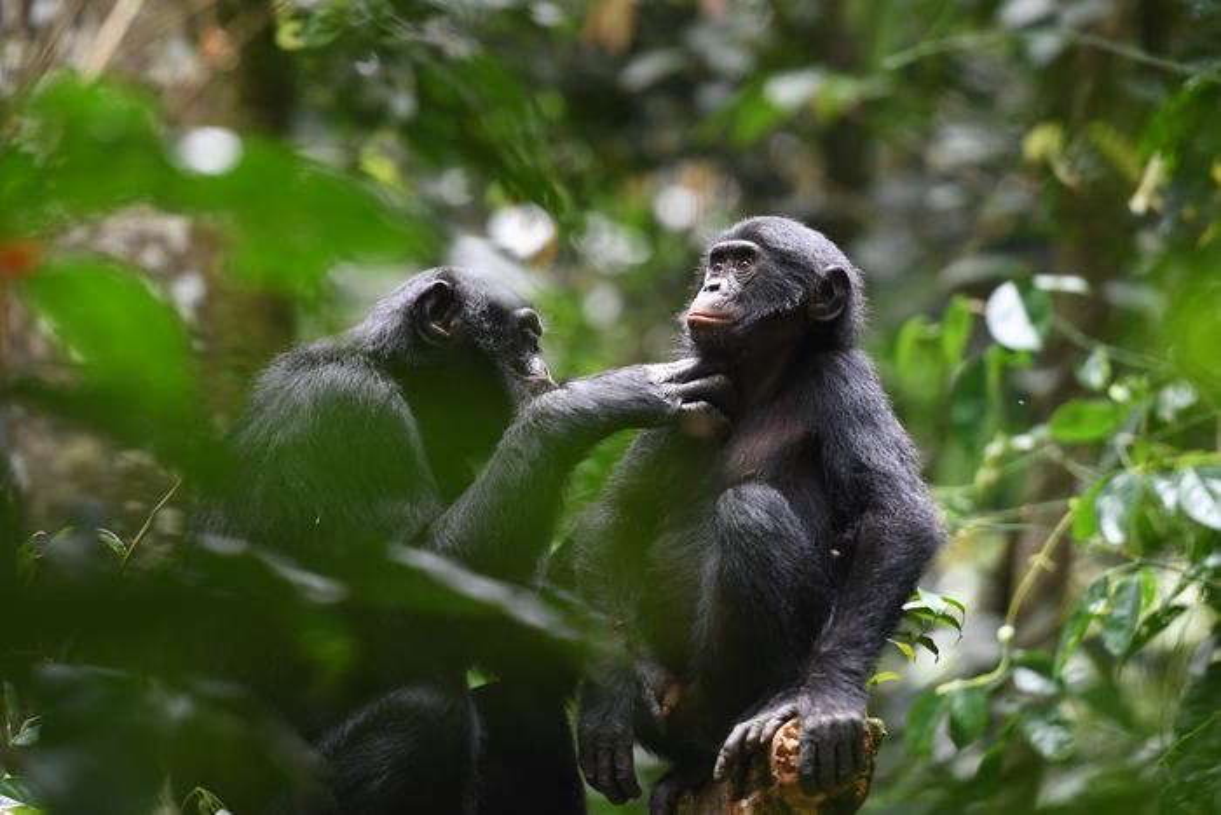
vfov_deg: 4.6
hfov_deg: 6.9
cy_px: 408
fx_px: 10176
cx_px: 610
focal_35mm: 300
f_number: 3.2
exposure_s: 1/320
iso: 800
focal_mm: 200
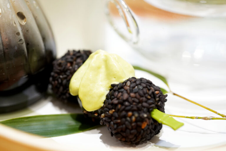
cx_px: 113
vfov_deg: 27.0
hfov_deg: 39.6
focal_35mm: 50
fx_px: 314
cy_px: 76
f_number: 4
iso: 2500
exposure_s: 1/250
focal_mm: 50
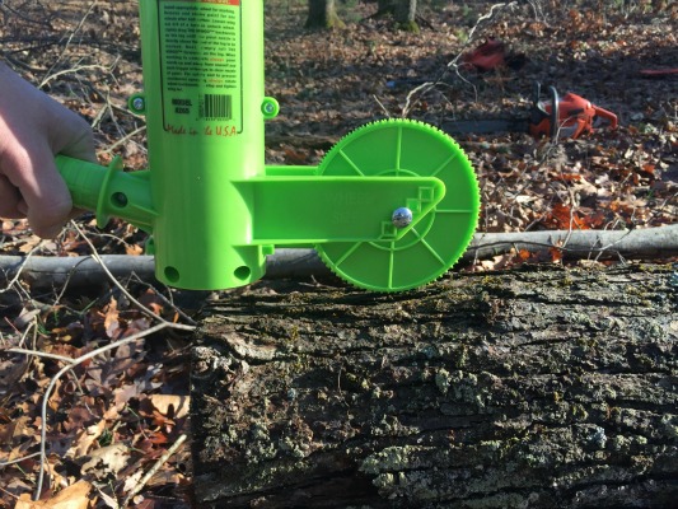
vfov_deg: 48.2
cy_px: 254
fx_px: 568
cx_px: 339
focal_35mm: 29
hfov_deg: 61.6
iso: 32
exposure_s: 1/482
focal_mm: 4.15
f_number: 2.2
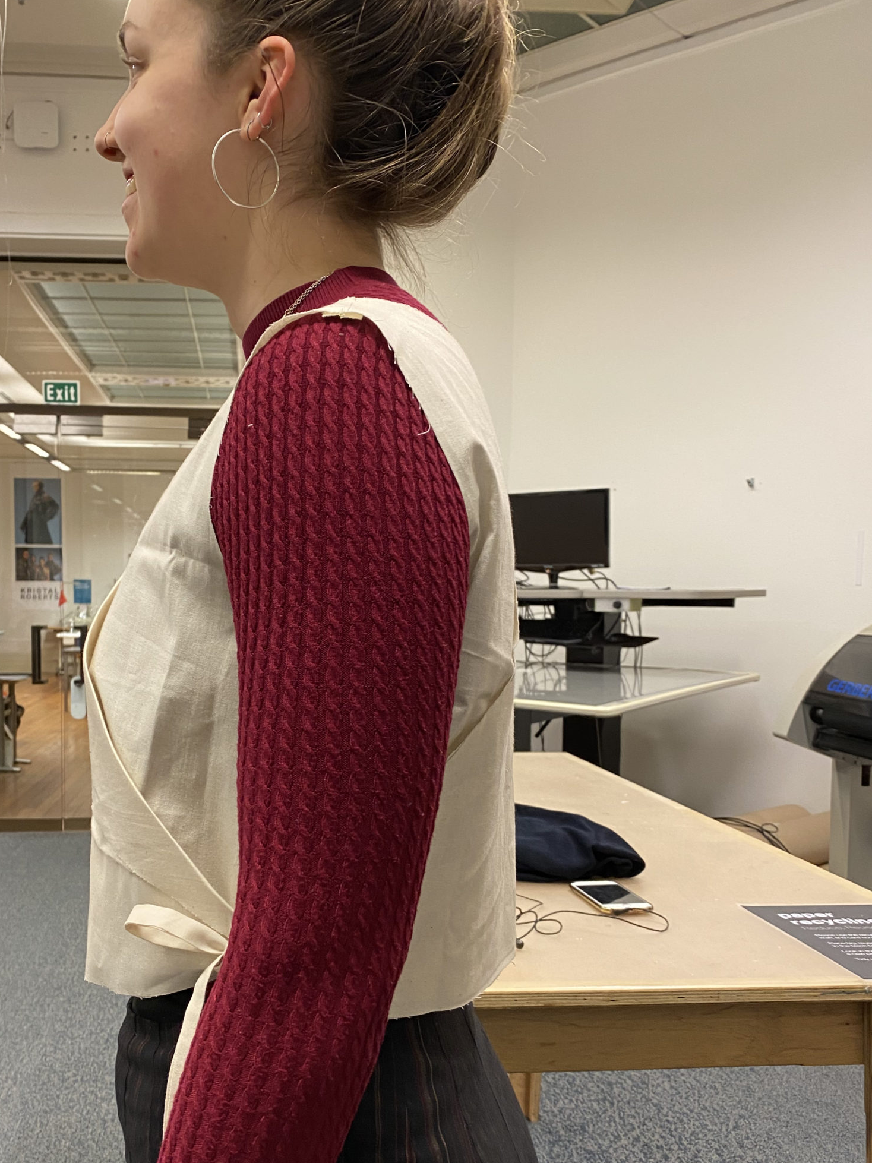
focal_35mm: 34
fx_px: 1142
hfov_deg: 41.5
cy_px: 687
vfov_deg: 53.6
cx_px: 336
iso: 125
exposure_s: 1/50
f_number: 1.8
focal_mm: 4.25
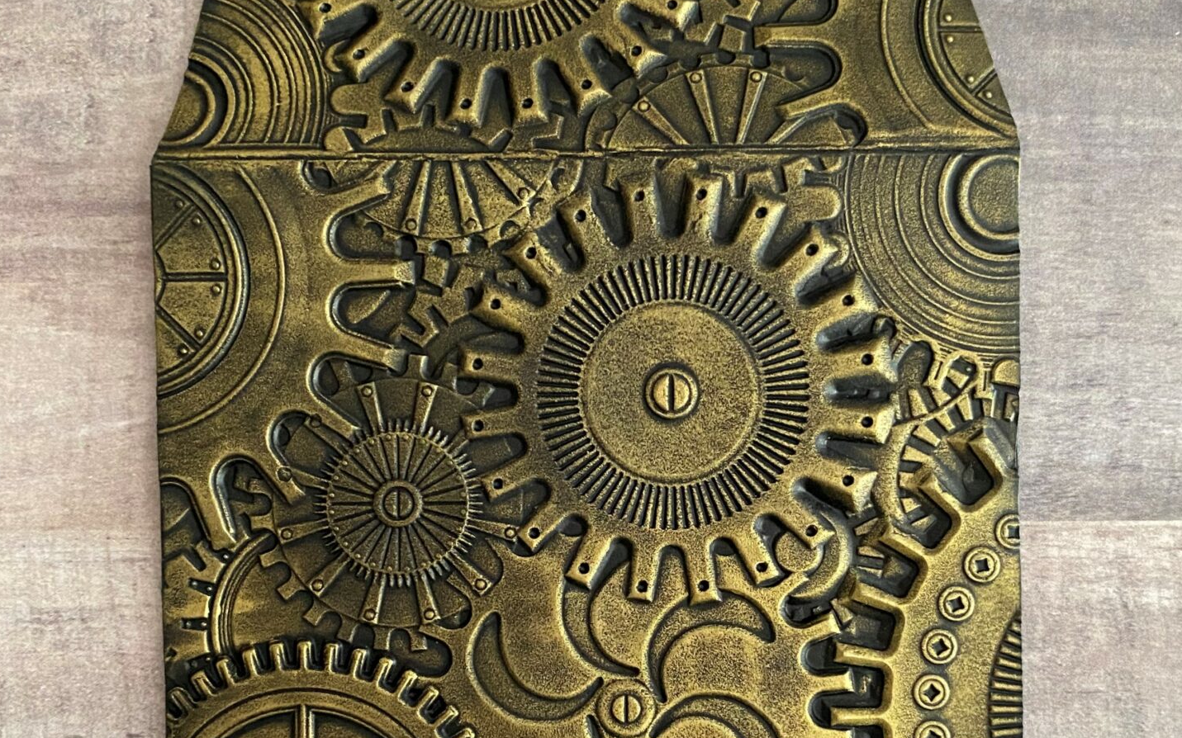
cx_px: 591
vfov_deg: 33.3
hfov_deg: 52.8
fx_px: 1192
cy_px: 600
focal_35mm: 37
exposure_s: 1/30
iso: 640
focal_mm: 4.25
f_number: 1.8
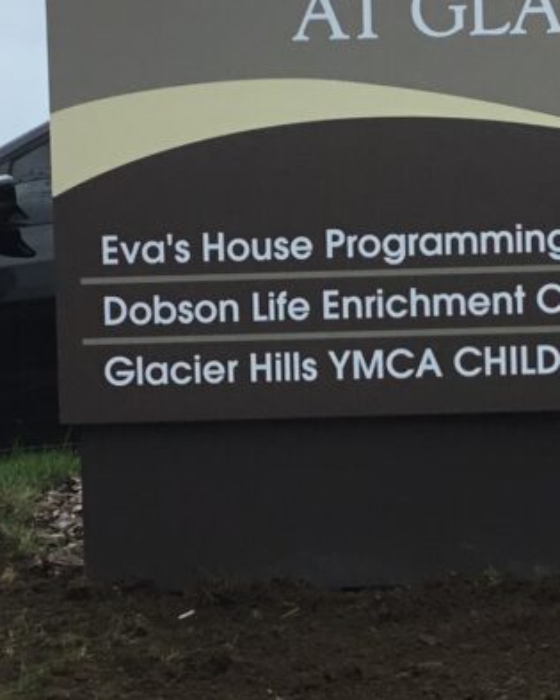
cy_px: 336
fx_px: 2446
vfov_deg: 16.3
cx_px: 439
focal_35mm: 118
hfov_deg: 13.0
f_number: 2.4
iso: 25
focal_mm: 3.3
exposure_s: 1/608
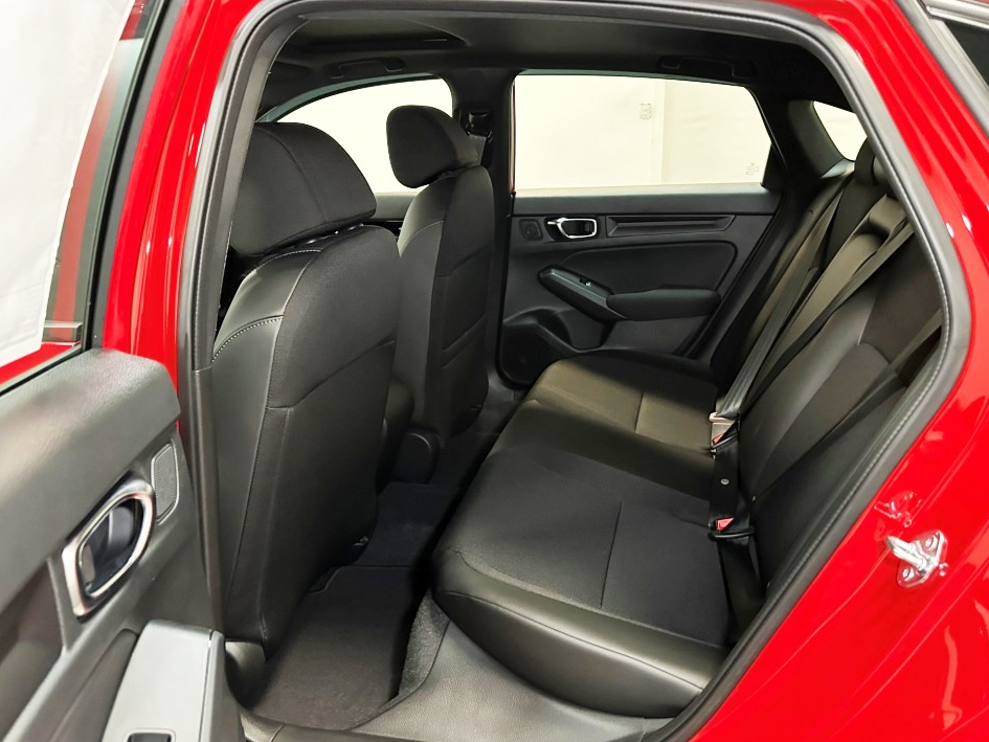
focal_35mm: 26
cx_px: 516
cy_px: 396
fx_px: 743
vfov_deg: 53.0
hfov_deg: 67.3
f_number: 1.78
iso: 1000
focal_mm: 6.86
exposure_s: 1/30
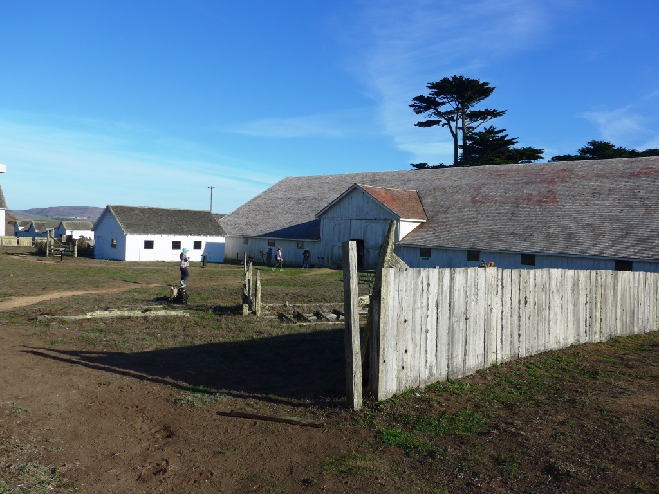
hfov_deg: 61.7
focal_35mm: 29
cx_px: 330
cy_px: 247
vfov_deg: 48.2
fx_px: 552
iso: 80
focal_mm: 6
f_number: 2.8
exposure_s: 1/2000
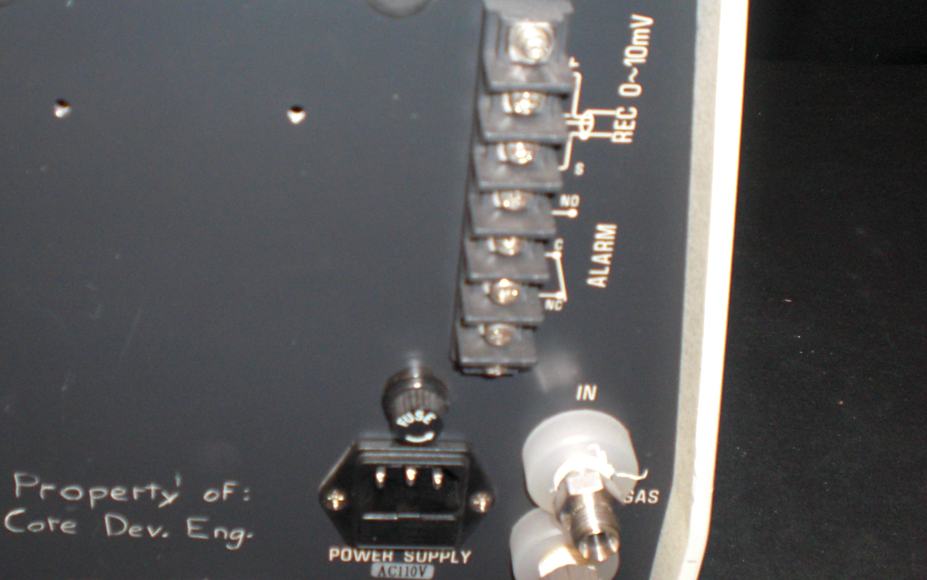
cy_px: 267
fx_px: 1390
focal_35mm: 55
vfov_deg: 23.5
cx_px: 336
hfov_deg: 36.6
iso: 200
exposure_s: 1/60
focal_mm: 6.3
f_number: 3.1
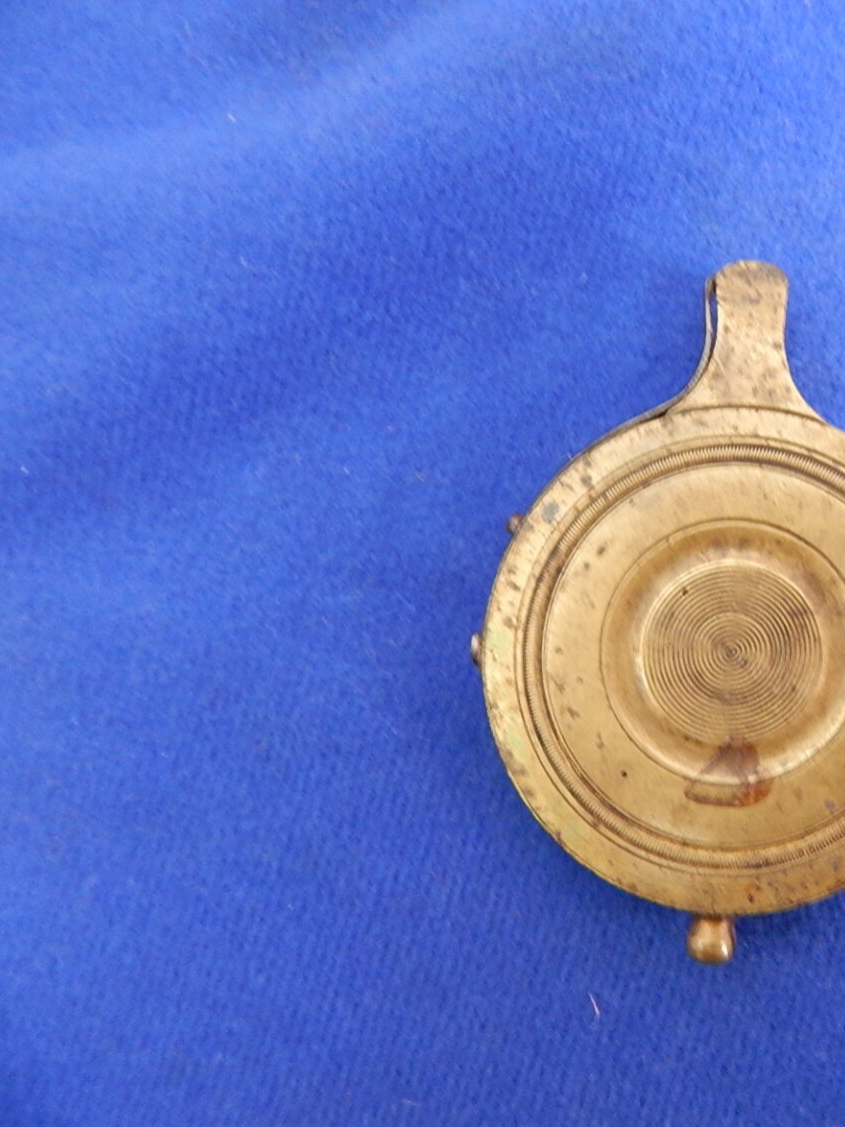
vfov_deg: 59.9
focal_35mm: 30
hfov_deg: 42.9
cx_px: 758
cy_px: 576
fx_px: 976
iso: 400
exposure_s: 1/8
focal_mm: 4
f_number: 3
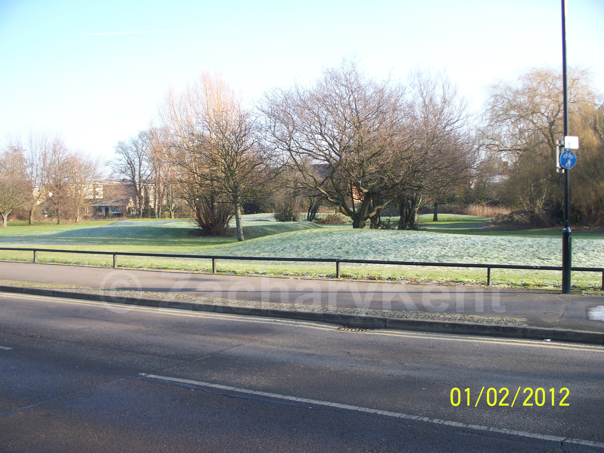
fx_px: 628
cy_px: 226
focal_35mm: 36
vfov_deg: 39.7
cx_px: 302
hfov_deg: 51.4
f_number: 2.8
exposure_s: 1/200
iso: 64
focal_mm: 7.54
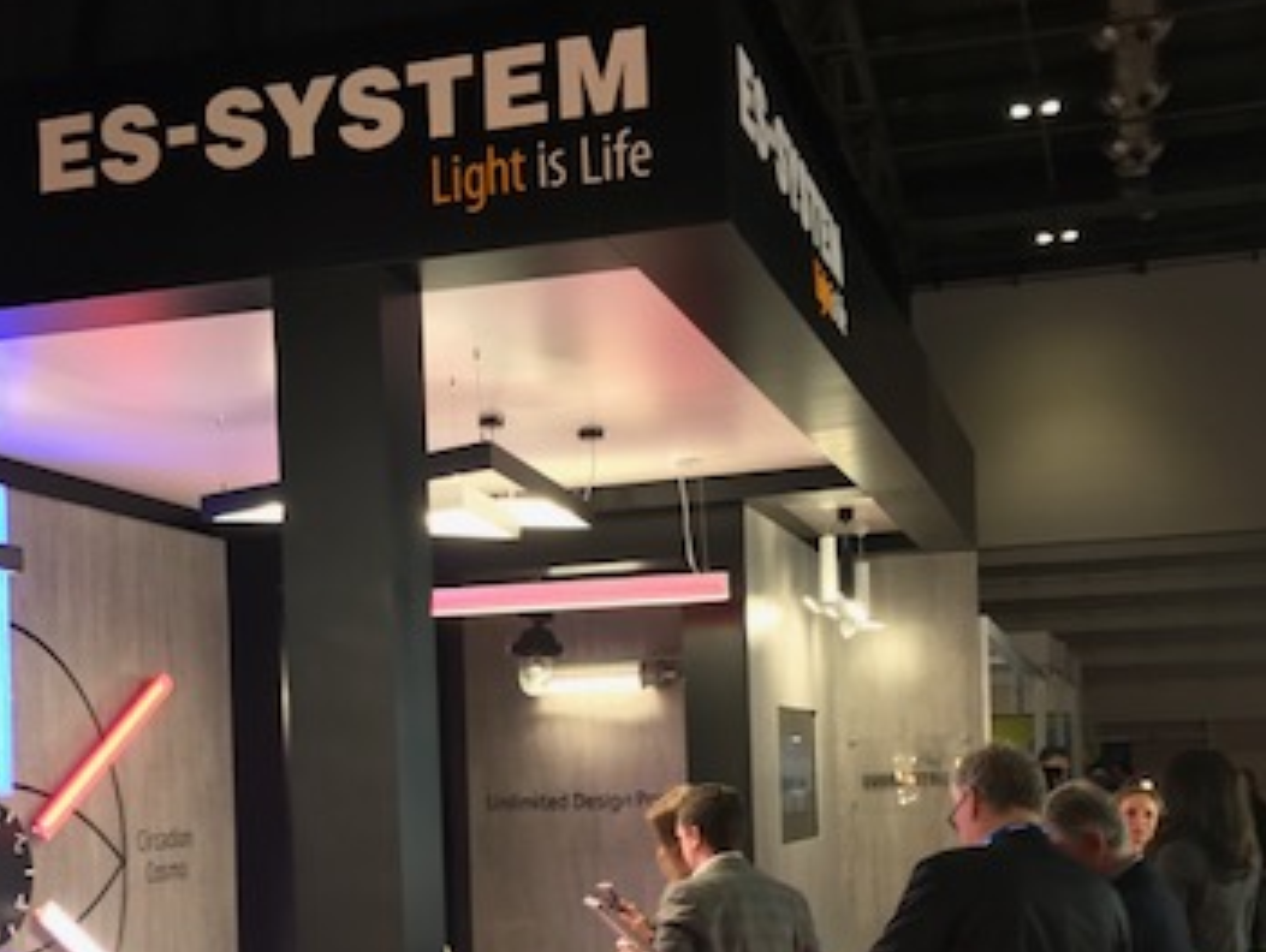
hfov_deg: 37.4
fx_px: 1867
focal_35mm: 51
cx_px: 552
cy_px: 815
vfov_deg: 27.8
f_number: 1.8
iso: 25
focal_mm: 3.99
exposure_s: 1/50
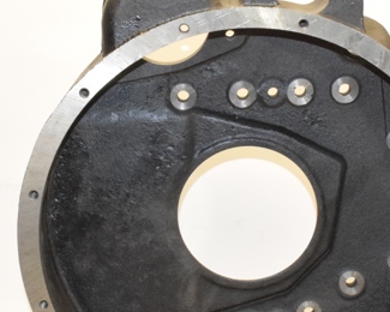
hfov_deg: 19.7
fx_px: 1120
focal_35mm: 97
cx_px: 247
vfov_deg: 15.8
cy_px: 206
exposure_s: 1/200
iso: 6400
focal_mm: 28
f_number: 22
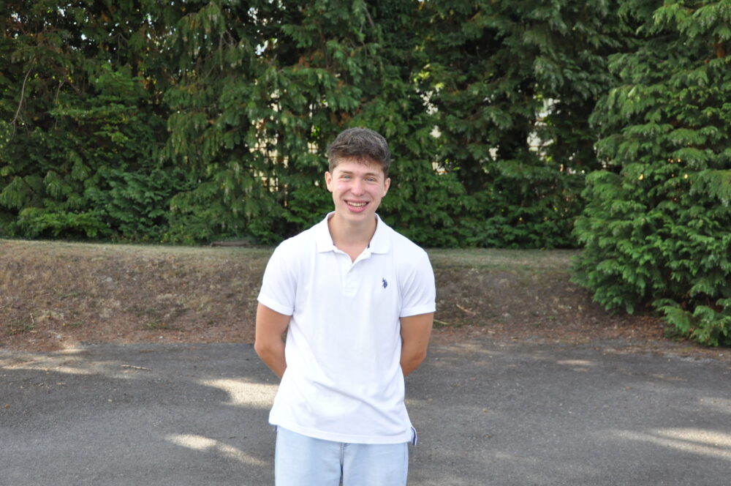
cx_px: 366
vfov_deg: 28.0
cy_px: 243
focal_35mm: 48
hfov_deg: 41.2
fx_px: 973
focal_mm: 32
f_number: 5
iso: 1250
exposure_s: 1/1250
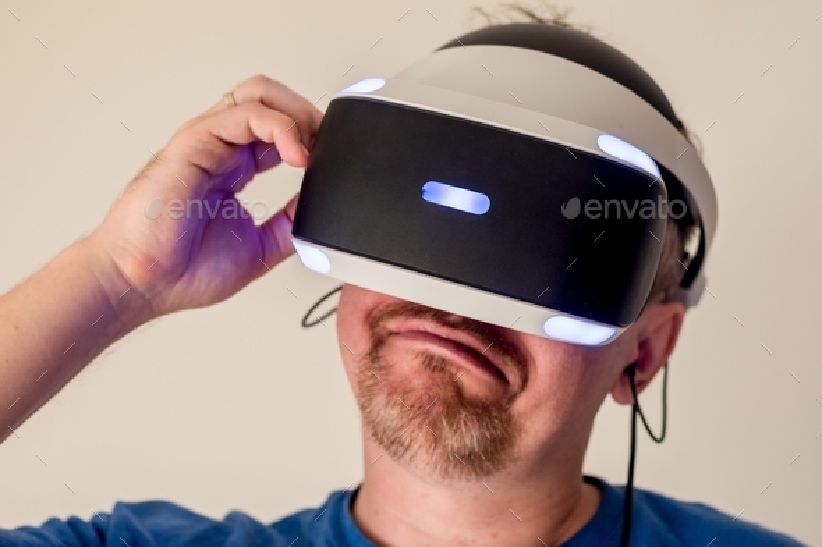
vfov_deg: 18.2
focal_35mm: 75
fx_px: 1712
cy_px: 274
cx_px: 411
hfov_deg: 27.0
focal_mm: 50
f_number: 3.5
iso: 200
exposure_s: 1/125
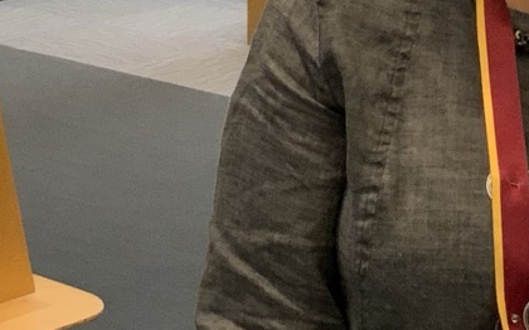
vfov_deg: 8.7
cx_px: 34
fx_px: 2161
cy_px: -40
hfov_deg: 13.8
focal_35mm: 150
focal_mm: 3
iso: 125
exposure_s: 1/60
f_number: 1.8
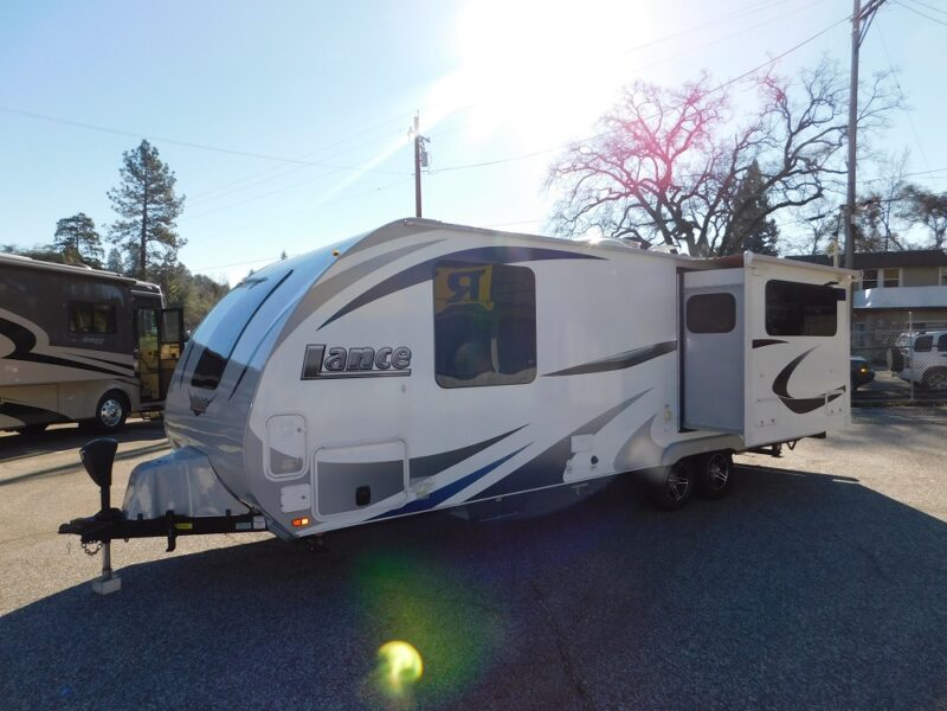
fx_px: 629
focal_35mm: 23
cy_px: 356
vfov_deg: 58.9
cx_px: 474
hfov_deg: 73.9
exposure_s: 1/1250
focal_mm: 4
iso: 125
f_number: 3
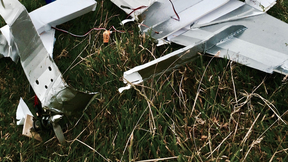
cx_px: 134
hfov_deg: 39.2
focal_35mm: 53
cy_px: -11
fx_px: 405
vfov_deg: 21.6
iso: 32
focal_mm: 4.15
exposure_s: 1/2933
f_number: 2.2
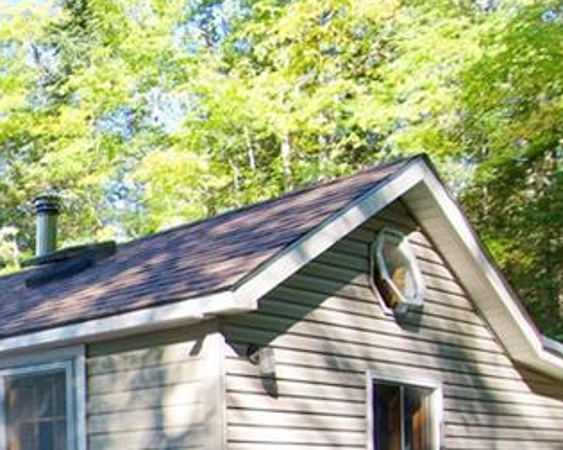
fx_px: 916
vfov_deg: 25.9
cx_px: -164
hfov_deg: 28.3
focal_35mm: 55
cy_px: 471
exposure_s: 1/125
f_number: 5.6
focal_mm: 12
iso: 200
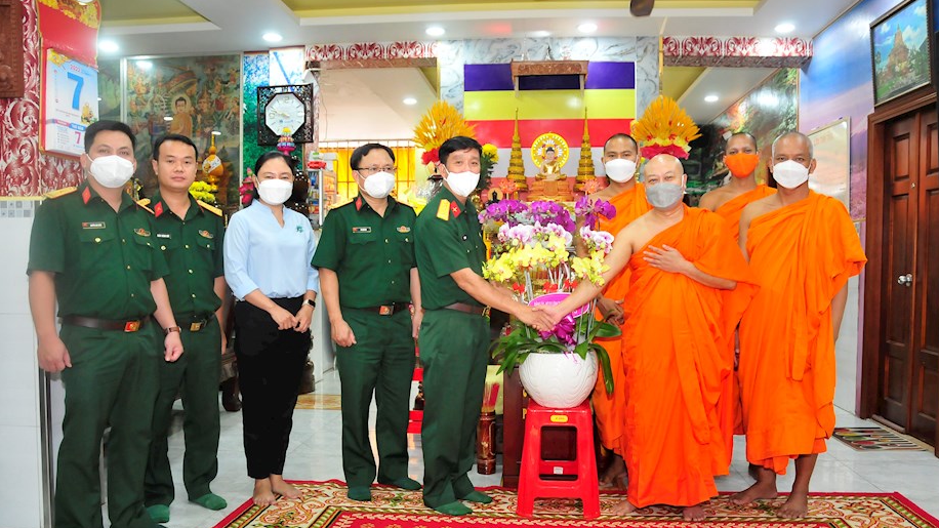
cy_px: 253
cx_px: 481
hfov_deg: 66.1
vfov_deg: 40.2
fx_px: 722
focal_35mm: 29
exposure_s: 1/80
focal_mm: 18
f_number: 3.5
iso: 1000
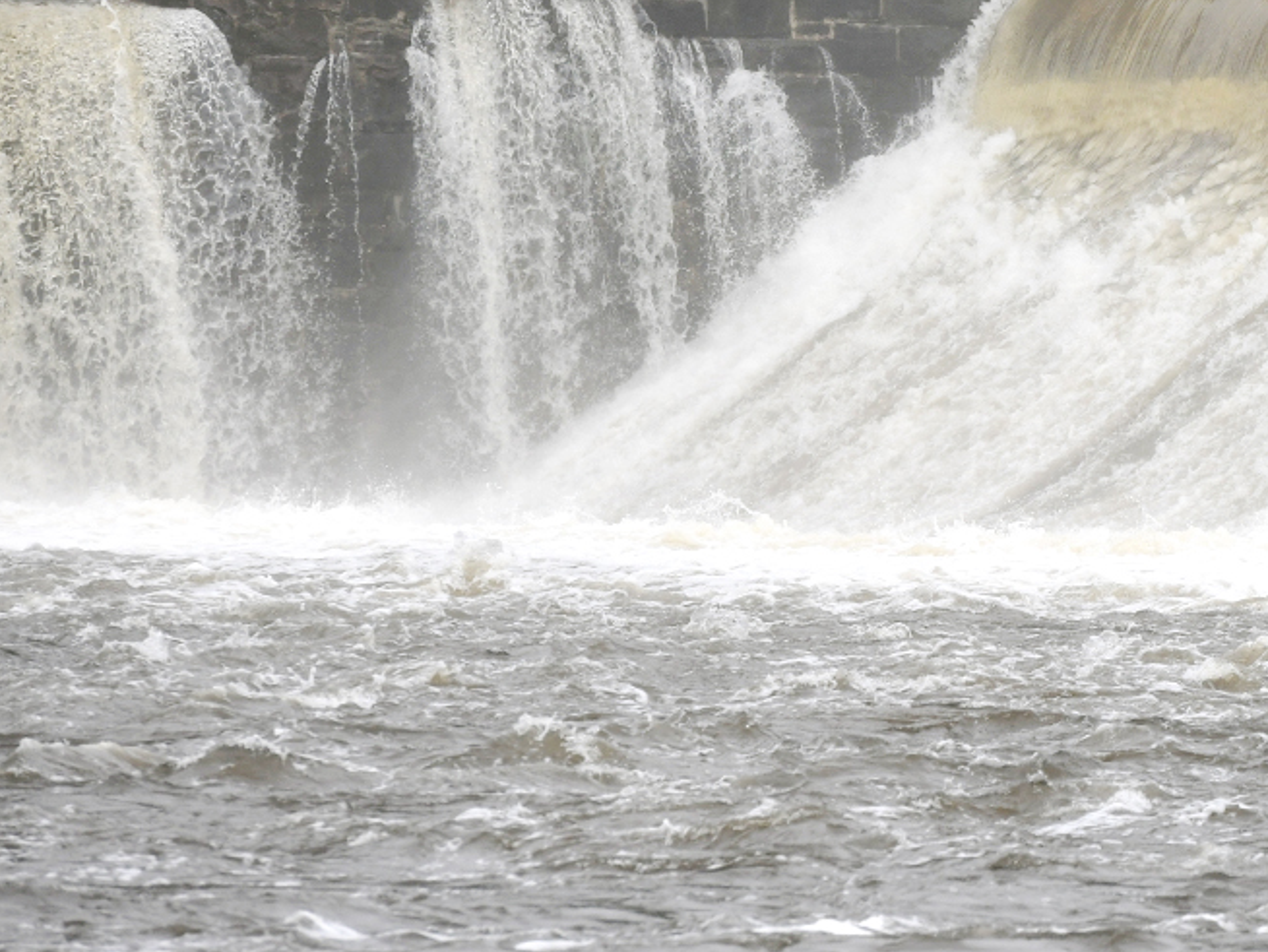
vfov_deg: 2.9
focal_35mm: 516
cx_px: 1415
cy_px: 151
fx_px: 18908
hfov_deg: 3.8
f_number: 6.3
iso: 400
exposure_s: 1/500
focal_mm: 195
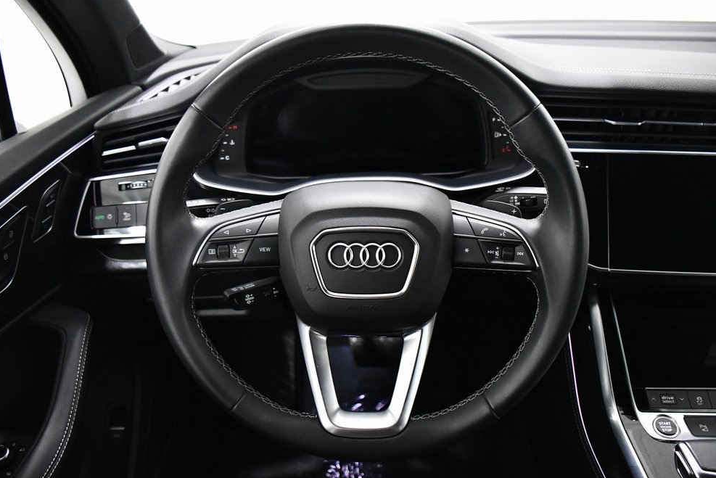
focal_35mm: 28
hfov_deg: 65.5
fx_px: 557
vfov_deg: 46.4
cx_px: 358
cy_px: 246
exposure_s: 1/60
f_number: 3.5
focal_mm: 18
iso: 5600
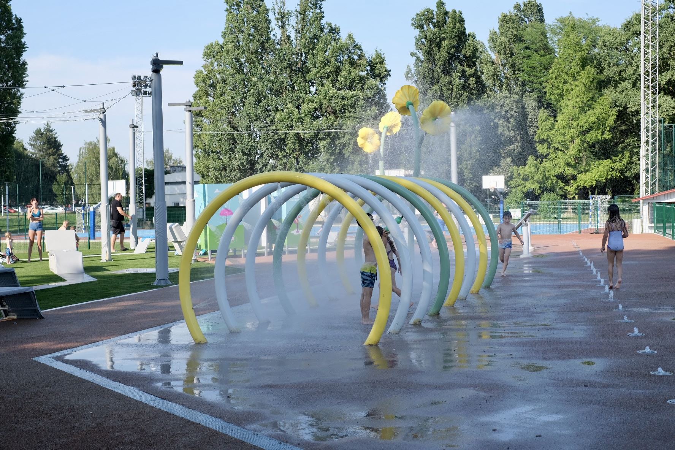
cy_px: 225
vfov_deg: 25.5
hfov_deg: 37.5
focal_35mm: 53
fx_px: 994
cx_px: 338
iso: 320
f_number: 4.5
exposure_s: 1/850
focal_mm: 35
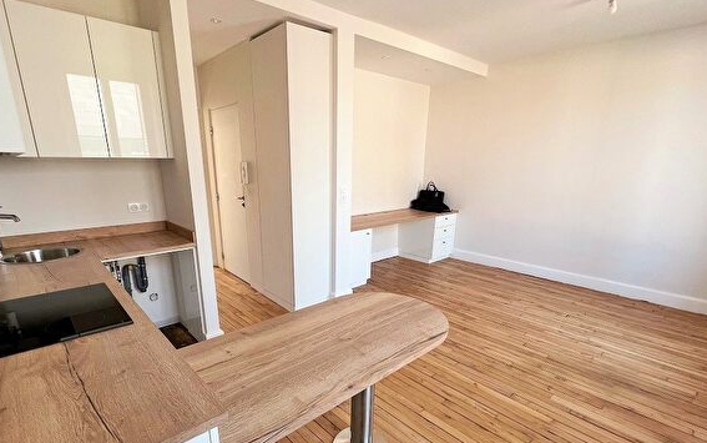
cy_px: 270
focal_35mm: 17
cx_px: 339
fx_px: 328
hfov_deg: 94.3
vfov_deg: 67.3
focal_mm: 1.57
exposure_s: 1/99
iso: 64
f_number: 1.8
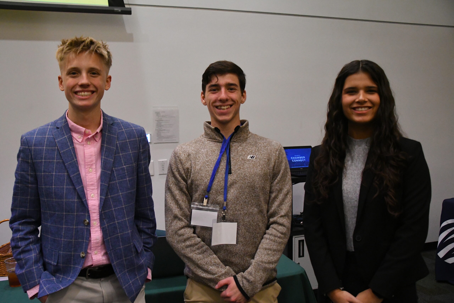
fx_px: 2554
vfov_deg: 6.8
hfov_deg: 10.2
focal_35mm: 202
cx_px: 227
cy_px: 152
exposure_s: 1/200
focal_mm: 135
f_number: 6
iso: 5600
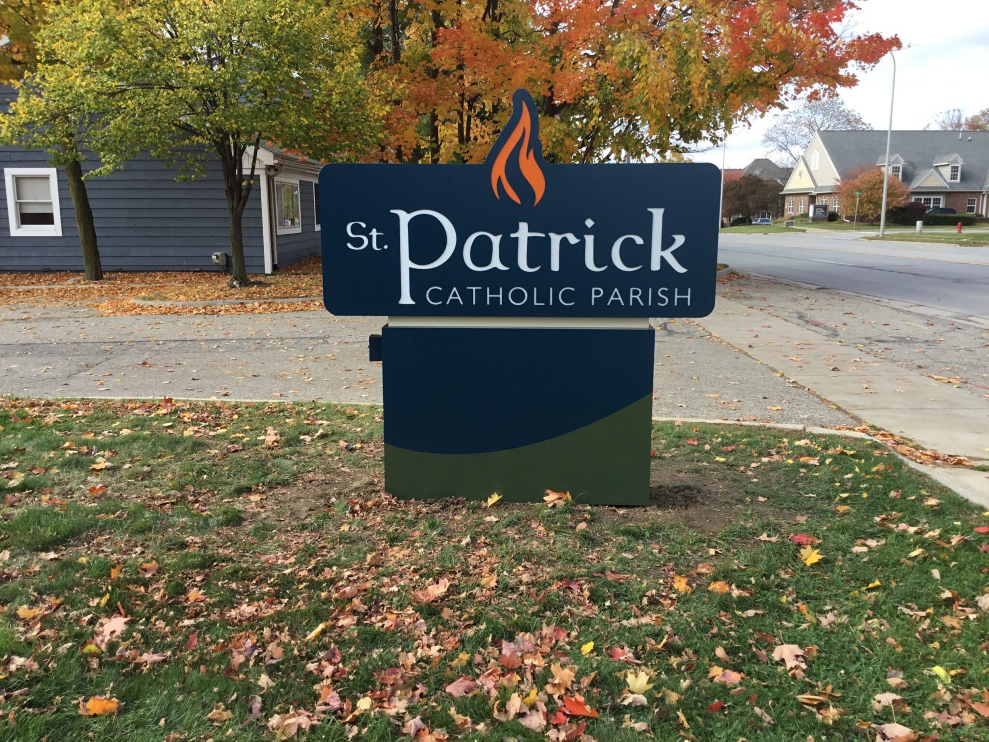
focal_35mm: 31
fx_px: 886
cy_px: 371
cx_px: 494
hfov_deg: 58.4
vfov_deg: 45.4
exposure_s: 1/334
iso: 25
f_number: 2.4
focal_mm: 3.3
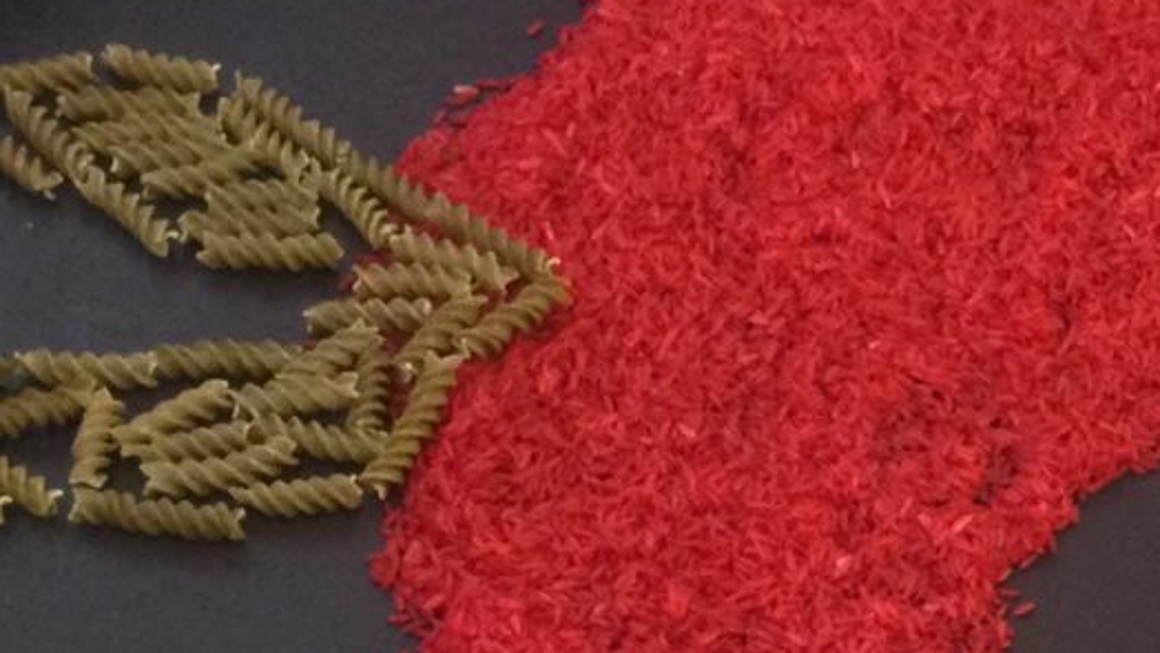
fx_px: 4061
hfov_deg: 15.3
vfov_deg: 8.9
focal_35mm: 132
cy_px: 1036
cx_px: 1592
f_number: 2.4
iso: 160
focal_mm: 3.3
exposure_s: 1/33
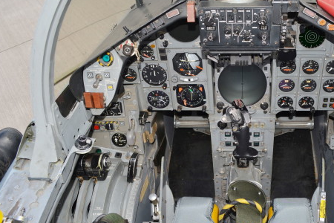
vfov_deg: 34.2
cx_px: 232
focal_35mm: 39
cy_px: 114
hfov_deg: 48.4
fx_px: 362
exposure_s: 1/200
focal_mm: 18
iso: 100
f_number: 5.6
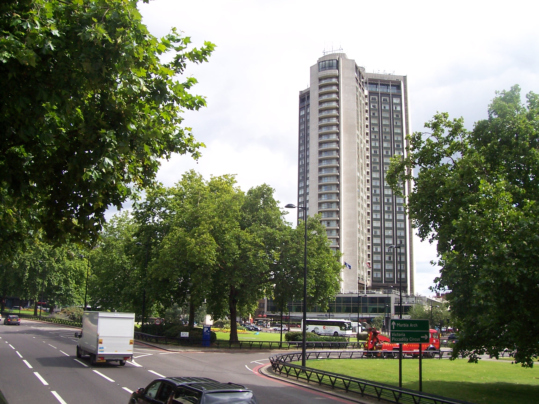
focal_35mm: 34
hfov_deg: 54.0
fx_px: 529
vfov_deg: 41.8
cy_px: 202
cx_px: 270
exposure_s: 1/180
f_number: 5.6
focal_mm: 5.6
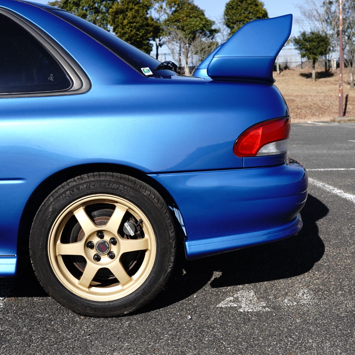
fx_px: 638
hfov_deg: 31.1
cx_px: 159
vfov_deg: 31.0
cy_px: 143
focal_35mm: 55
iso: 400
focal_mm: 35
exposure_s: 1/2500
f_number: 5.6
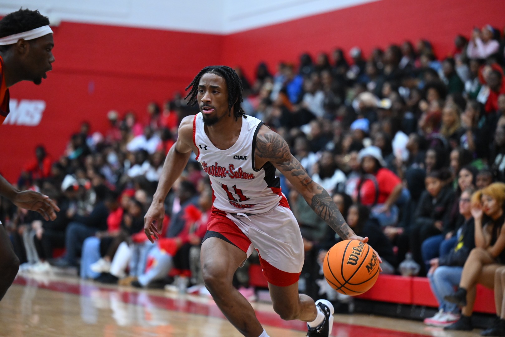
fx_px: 1964
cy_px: 168
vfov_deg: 9.8
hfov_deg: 14.7
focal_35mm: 140
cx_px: 252
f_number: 2.8
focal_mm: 140
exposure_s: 1/1000
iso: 6400
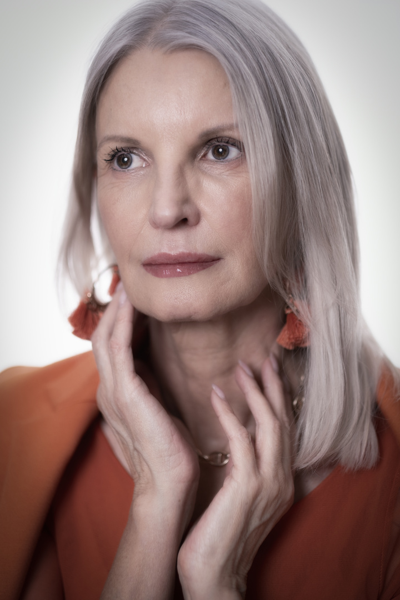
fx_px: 1400
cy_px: 300
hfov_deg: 16.3
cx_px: 200
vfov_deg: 24.2
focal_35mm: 84
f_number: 1.6
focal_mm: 56
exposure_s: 1/250
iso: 160
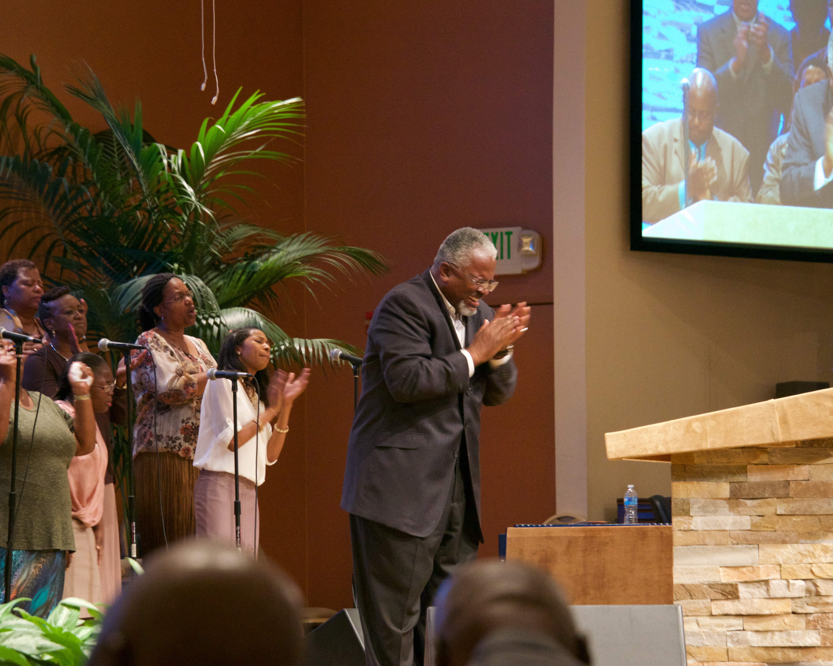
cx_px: 366
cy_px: 346
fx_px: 4684
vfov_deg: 8.1
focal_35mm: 190
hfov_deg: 10.2
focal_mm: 145
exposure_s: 1/50
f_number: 7.1
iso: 6400
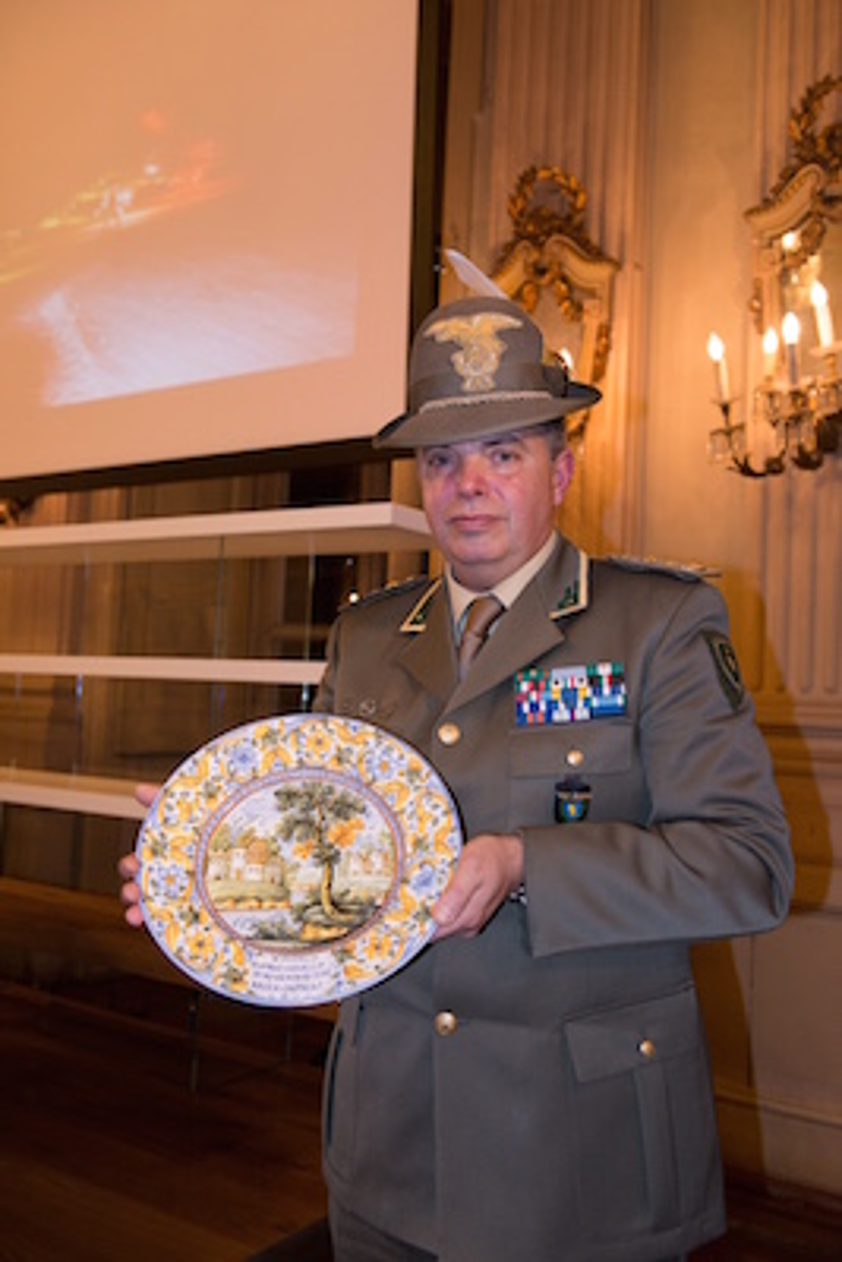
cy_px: 631
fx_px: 1192
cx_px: 421
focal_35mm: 34
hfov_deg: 38.9
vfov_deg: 55.8
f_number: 5
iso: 1000
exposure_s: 1/60
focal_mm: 34
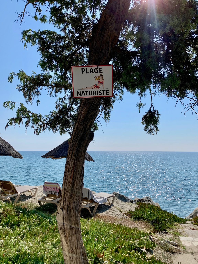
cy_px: 132
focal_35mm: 26
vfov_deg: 67.3
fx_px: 198
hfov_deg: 53.1
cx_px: 99
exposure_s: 1/5405
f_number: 1.8
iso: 25
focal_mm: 4.25
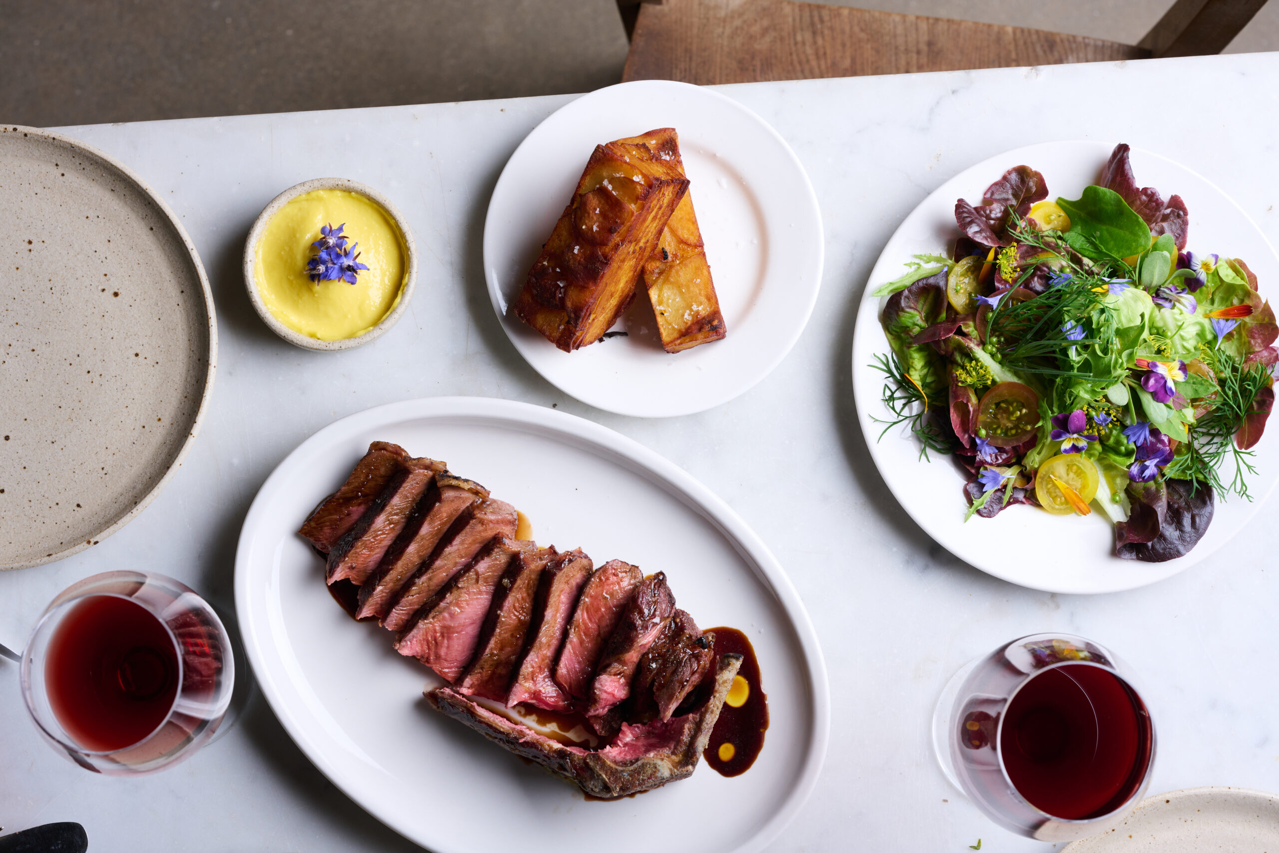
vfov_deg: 16.1
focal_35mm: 85
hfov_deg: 23.9
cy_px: 426
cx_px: 640
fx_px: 3020
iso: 200
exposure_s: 1/200
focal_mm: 85
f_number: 10
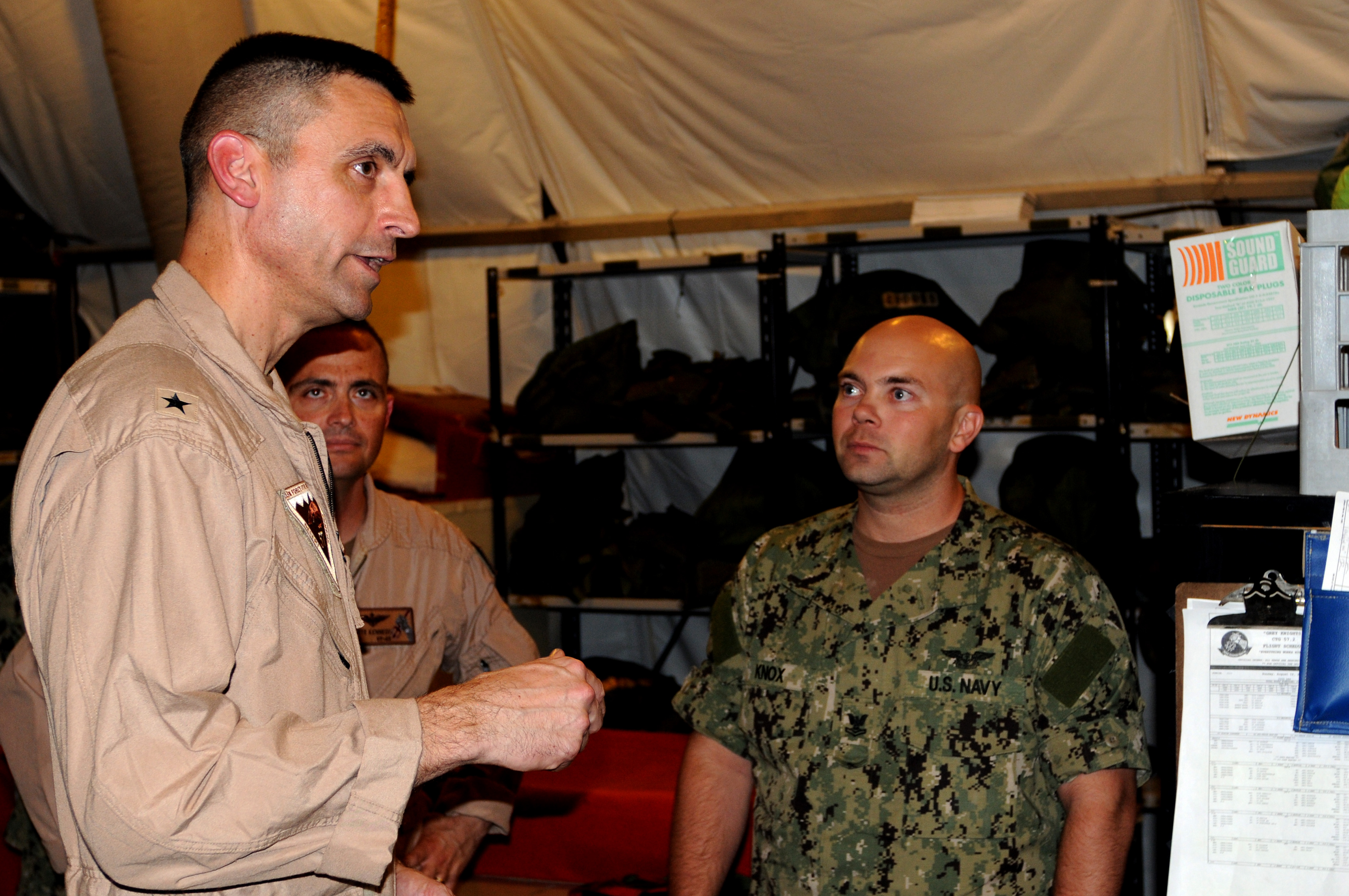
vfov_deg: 28.0
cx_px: 674
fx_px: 1796
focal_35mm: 48
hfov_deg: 41.2
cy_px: 448
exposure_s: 1/60
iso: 400
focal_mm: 32
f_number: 4
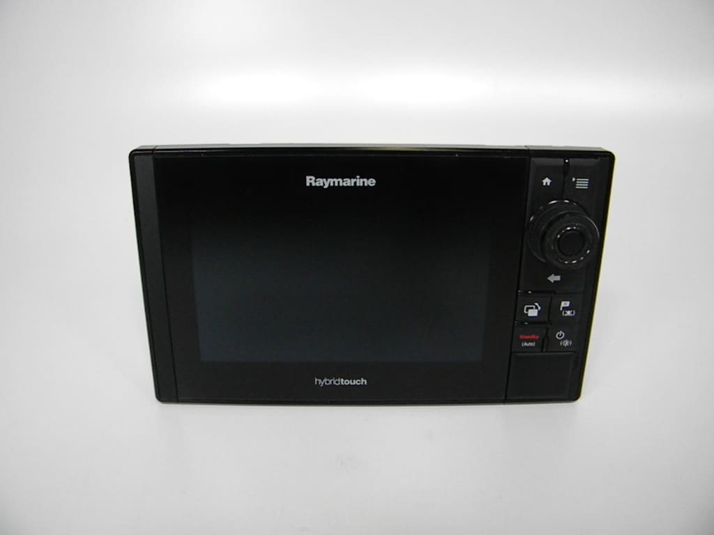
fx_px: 578
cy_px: 268
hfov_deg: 63.4
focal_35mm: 28
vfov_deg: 49.7
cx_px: 357
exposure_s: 1/568
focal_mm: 5
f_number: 3.5
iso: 720
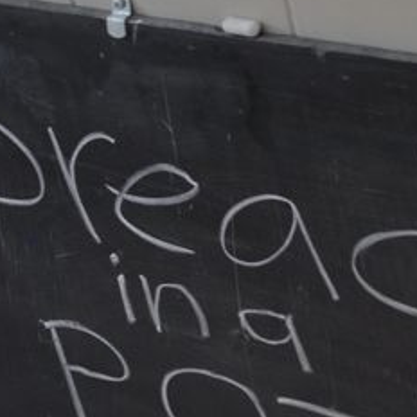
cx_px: 153
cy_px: -83
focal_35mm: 197
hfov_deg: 8.9
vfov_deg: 8.8
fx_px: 2685
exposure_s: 1/80
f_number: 4.5
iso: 400
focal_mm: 28
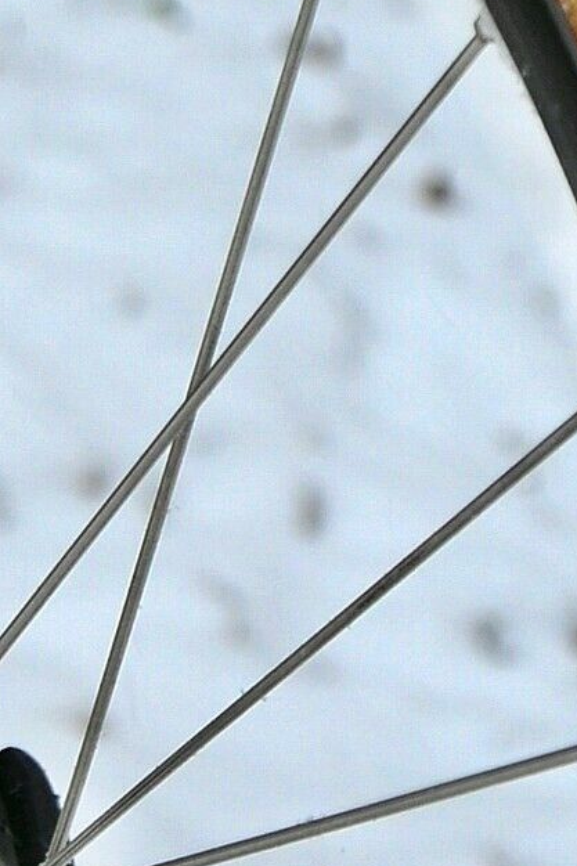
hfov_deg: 5.7
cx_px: -852
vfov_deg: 8.9
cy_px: 133
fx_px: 5580
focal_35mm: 232
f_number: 6.3
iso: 200
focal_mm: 28
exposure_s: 1/160
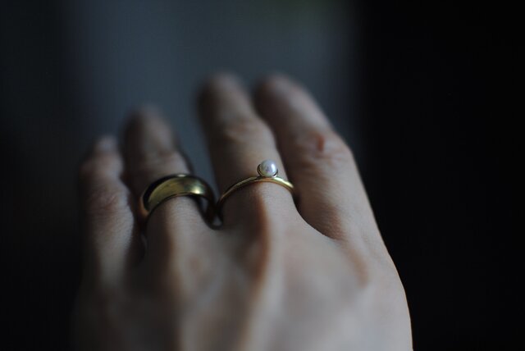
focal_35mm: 52
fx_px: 766
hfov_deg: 37.8
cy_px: 176
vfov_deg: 25.8
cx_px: 262
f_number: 1.8
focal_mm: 35
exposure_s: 1/400
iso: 400
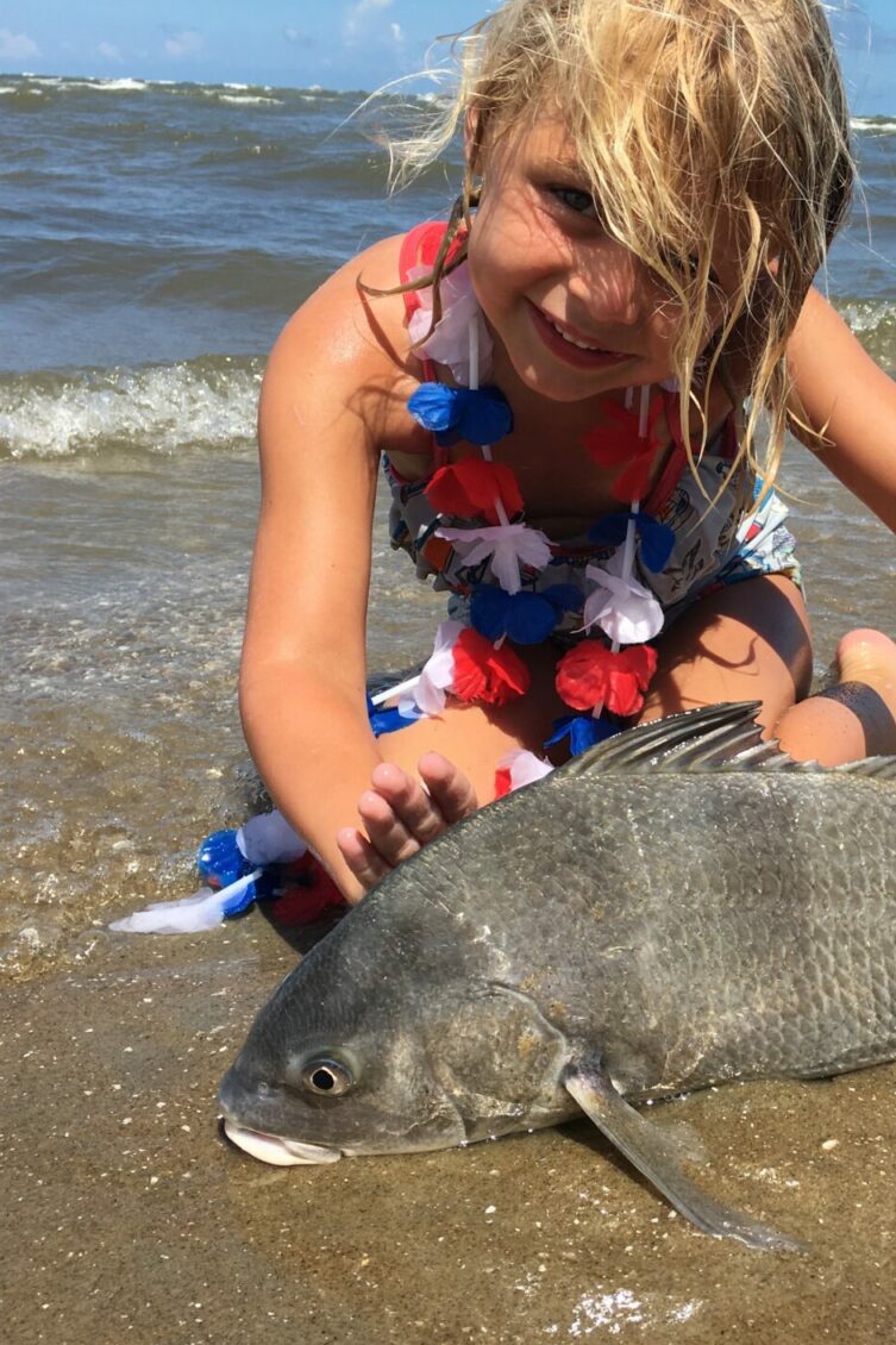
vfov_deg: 47.4
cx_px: 704
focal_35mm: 41
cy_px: 680
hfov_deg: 31.8
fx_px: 1531
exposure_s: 1/1748
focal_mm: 4.15
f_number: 2.2
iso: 25
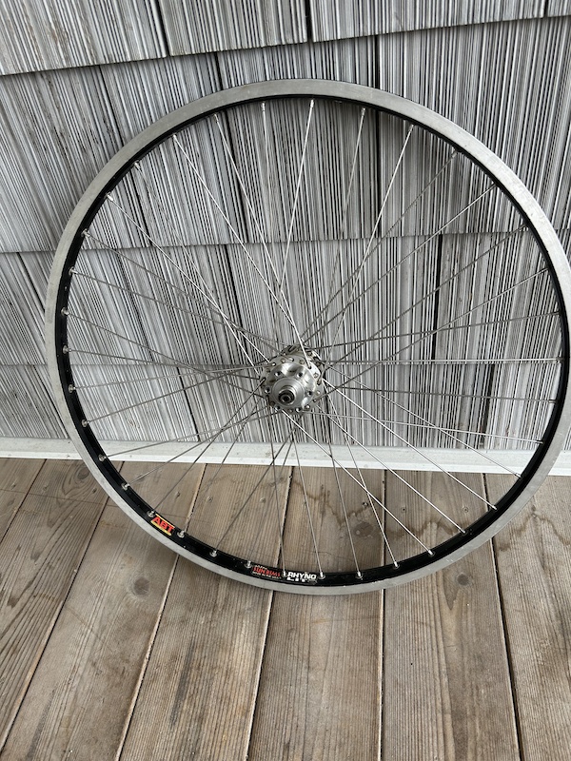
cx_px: 286
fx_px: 572
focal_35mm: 26
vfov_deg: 67.3
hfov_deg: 53.1
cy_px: 380
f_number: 1.5
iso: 40
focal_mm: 5.7
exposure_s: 1/179
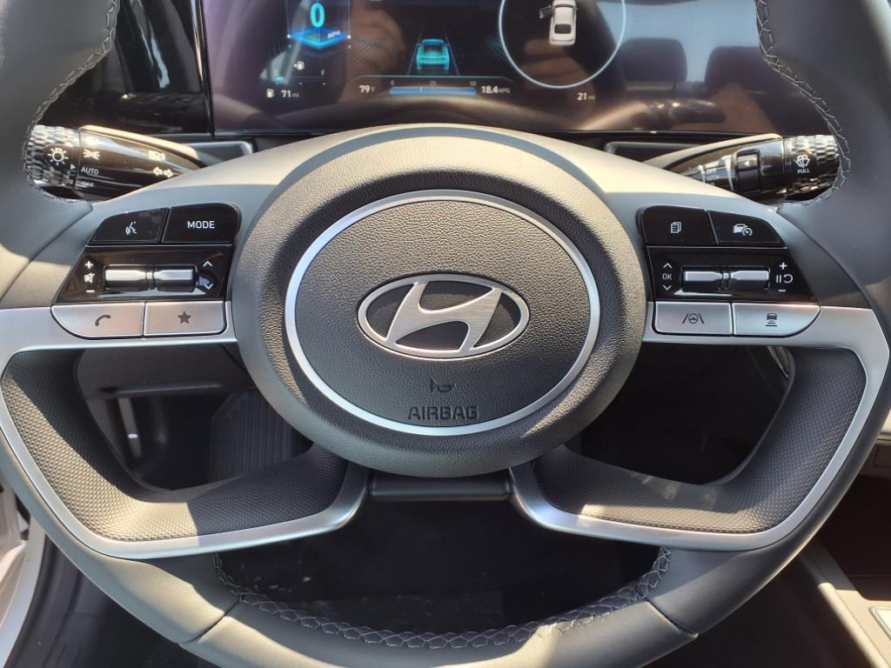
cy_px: 334
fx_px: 695
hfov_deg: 65.3
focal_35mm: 27
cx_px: 446
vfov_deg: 51.4
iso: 40
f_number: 1.9
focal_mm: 3.58
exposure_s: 1/152
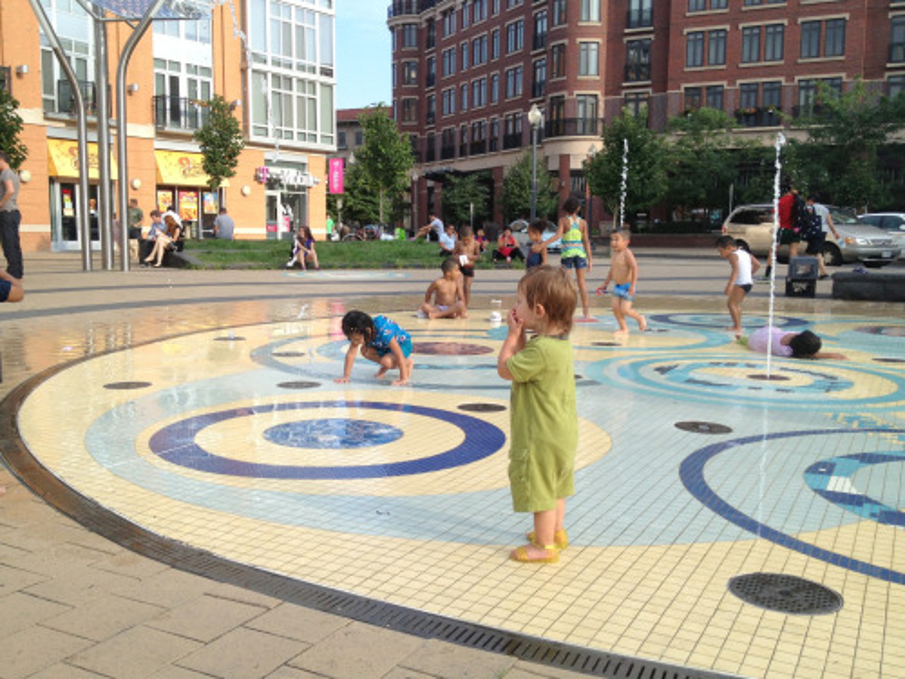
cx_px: 452
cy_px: 340
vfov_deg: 40.7
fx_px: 915
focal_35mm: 35
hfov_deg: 52.6
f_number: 2.4
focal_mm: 4.28
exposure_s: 1/812
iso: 50
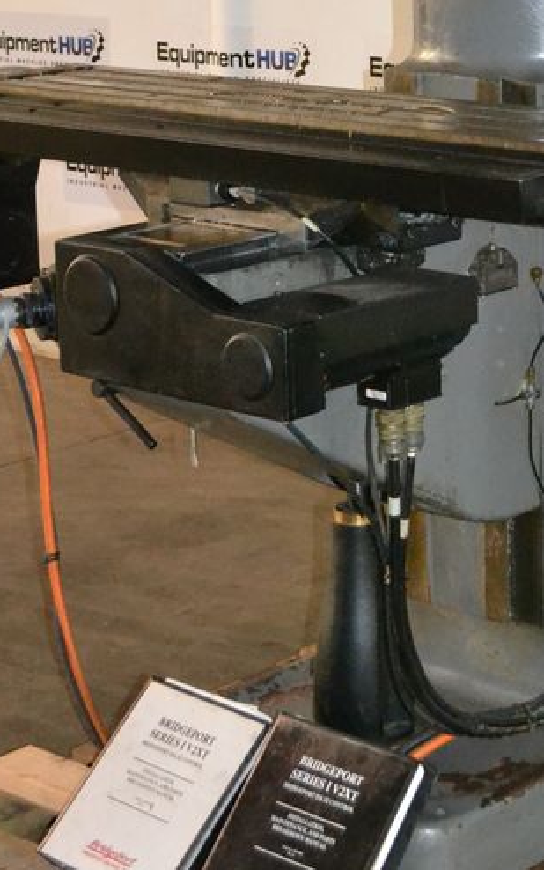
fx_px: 2228
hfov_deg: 13.7
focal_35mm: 94
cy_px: 114
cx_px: 538
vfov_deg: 21.7
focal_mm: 22
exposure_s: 1/60
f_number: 3.8
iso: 3200
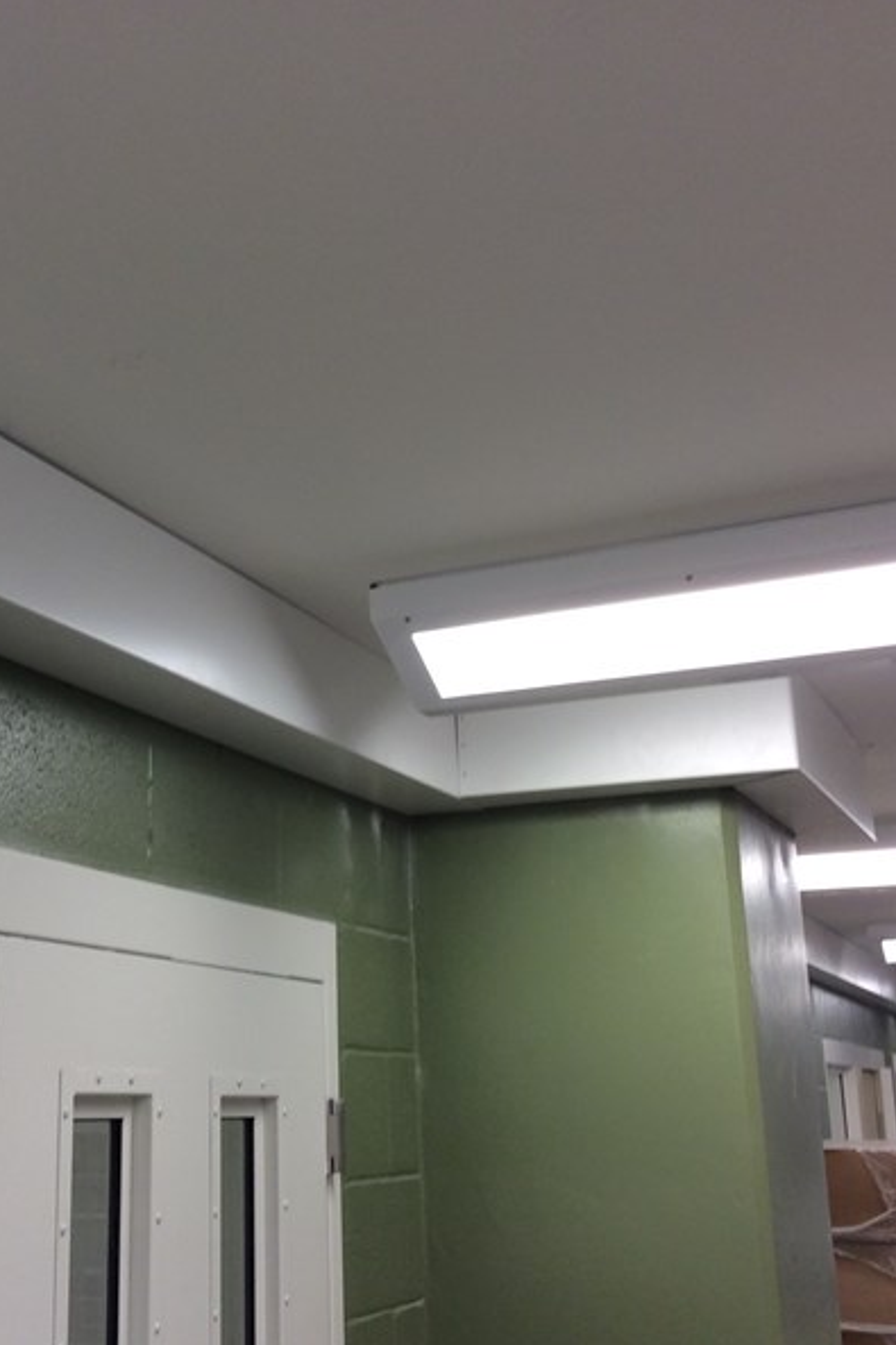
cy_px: 671
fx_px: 1681
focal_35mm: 45
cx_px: 246
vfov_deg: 43.6
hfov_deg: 29.5
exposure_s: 1/40
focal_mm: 3.3
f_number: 2.4
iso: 40
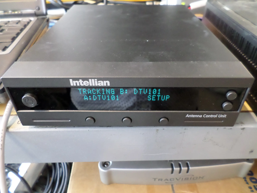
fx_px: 186
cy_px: 96
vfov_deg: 54.9
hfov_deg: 69.4
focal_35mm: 25
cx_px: 128
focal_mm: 4.5
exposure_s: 1/30
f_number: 2.5
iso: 320
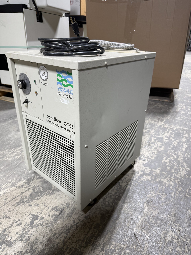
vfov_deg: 71.6
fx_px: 177
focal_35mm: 24
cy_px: 128
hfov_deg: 56.8
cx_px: 96
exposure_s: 1/121
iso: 125
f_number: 1.78
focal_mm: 6.76
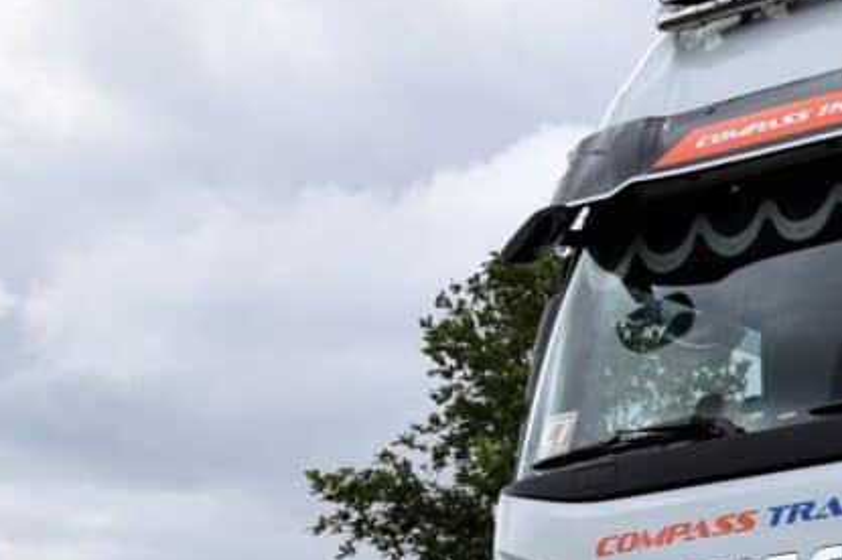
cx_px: 1507
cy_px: 700
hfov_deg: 16.9
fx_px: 2337
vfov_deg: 13.2
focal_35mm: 100
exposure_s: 1/1600
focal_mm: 18
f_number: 6.3
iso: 400
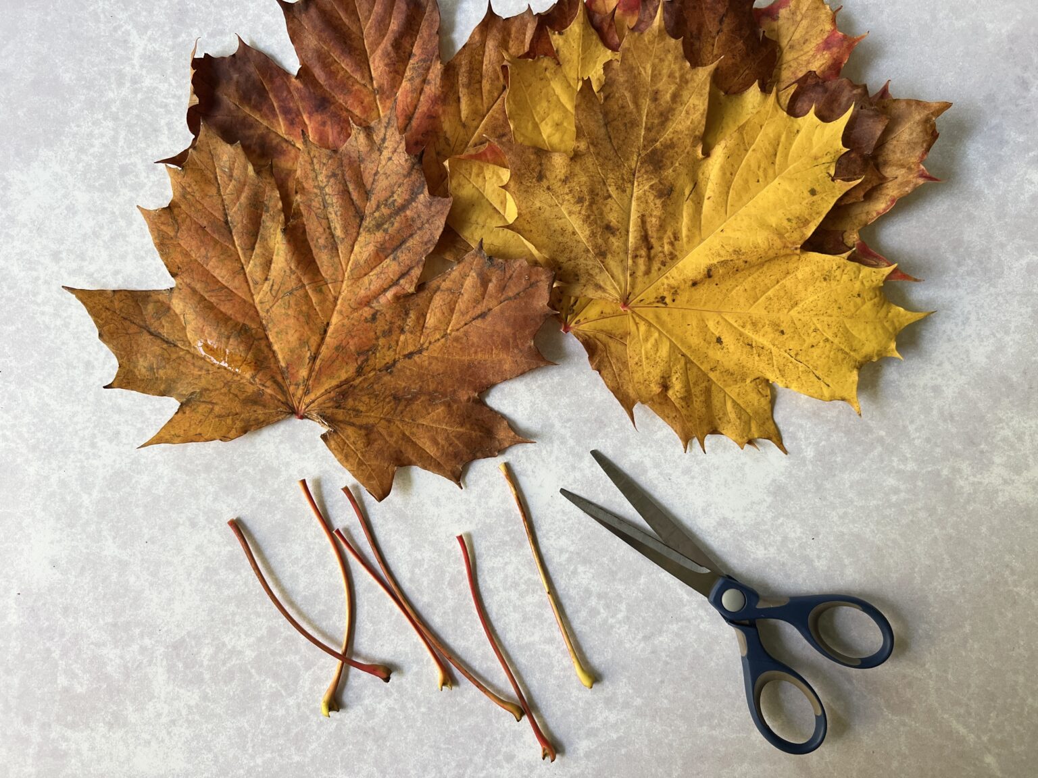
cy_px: 389
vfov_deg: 53.1
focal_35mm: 26
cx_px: 519
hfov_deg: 67.3
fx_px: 780
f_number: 1.5
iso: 125
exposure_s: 1/108
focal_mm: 5.7
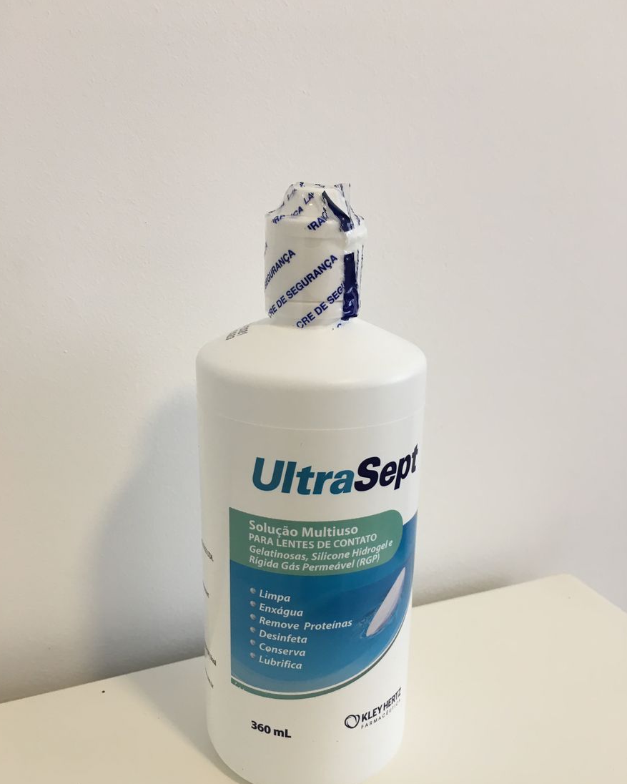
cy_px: 416
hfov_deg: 47.1
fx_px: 719
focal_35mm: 31
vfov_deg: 57.1
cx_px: 312
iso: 50
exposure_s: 1/30
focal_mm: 4.15
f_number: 2.2
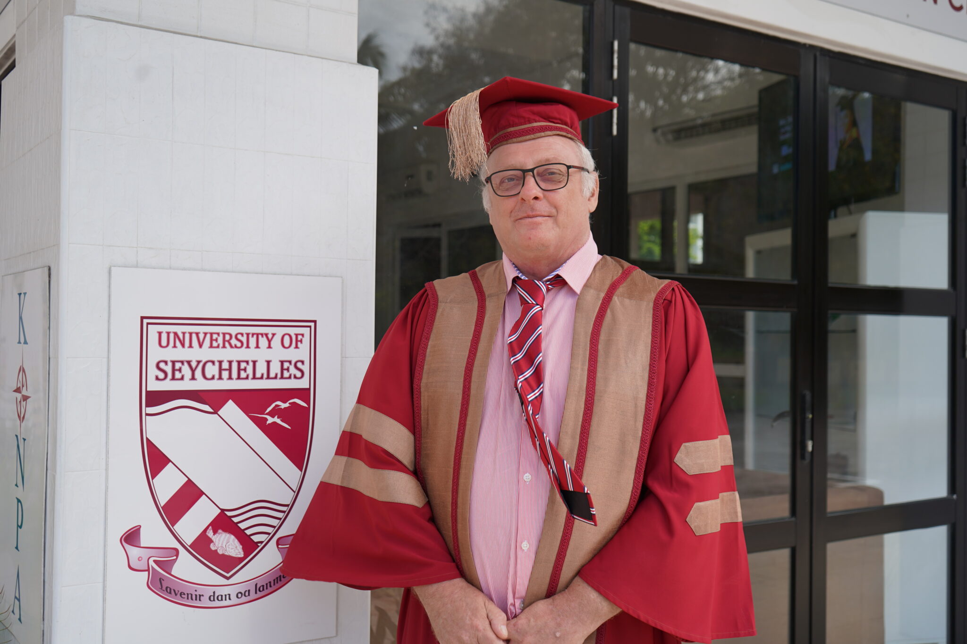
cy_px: 322
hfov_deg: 50.7
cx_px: 484
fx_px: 1021
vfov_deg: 35.0
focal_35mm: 38
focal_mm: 38
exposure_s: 1/320
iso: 100
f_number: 4.5
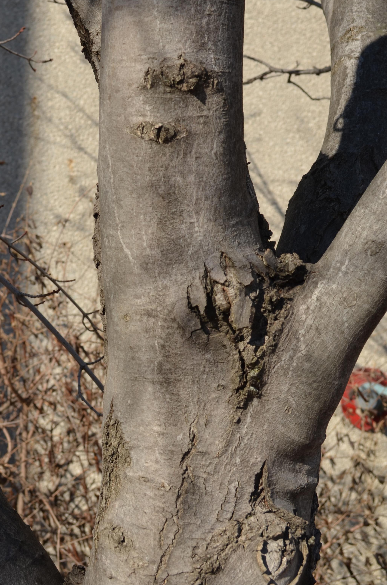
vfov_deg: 30.0
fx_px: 1085
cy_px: 213
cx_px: 117
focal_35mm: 67
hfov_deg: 20.1
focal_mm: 28
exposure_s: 1/250
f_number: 8
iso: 100
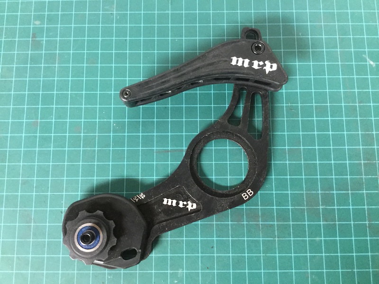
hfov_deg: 58.4
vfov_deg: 45.4
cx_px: 190
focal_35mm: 31
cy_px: 142
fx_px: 339
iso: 200
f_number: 2.4
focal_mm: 3.3
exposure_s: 1/15
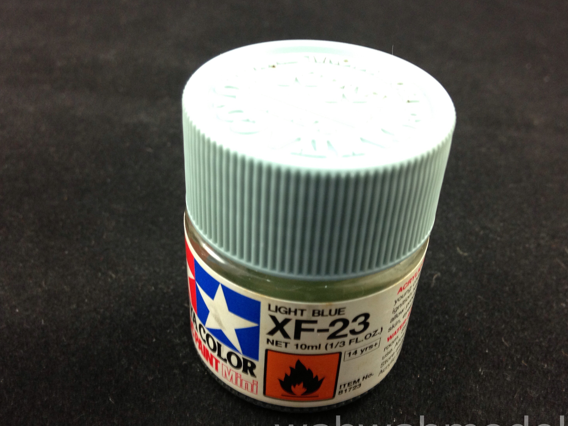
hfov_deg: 50.1
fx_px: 607
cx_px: 299
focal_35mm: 37
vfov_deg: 38.7
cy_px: 222
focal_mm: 4.13
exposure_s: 1/20
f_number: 2.4
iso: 125
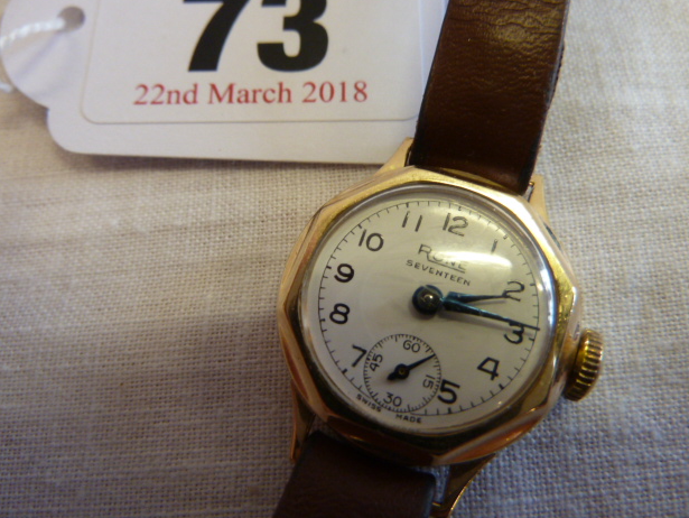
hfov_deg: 67.3
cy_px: 252
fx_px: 518
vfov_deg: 53.1
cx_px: 339
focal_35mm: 26
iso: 250
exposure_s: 1/30
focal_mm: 4.1
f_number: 3.3
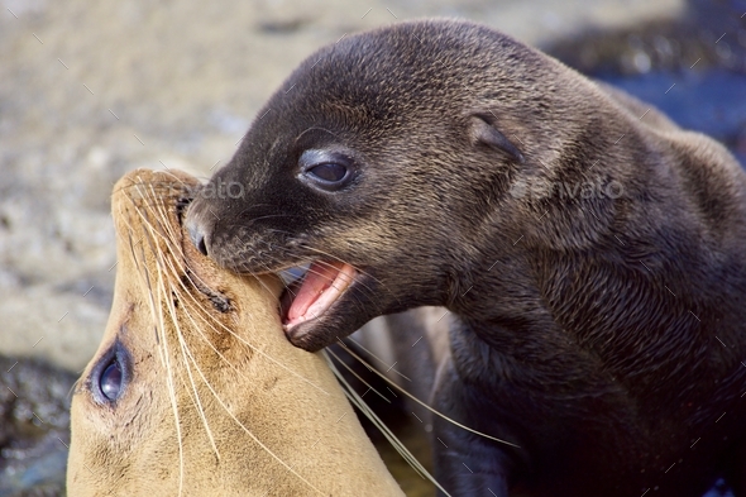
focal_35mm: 300
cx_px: 373
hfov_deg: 6.9
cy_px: 248
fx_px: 6215
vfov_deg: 4.6
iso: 160
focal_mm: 200
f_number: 5
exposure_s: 1/320
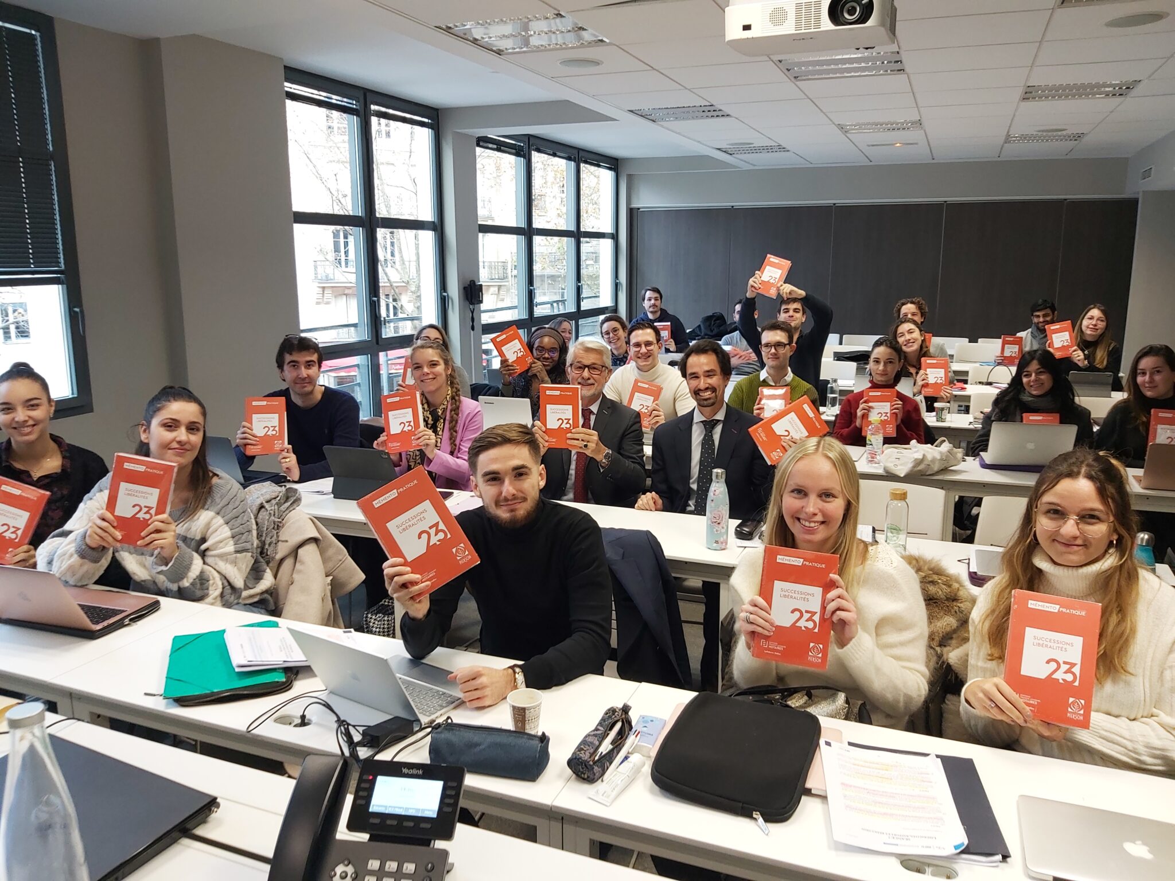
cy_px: 440
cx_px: 588
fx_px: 883
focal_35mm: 26
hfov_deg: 67.3
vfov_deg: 53.1
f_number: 1.7
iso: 125
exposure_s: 1/50
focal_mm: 3.92
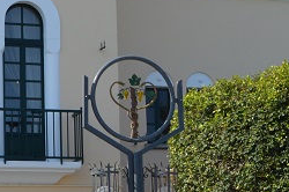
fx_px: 1344
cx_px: 248
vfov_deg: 8.2
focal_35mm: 168
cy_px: 51
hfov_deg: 12.2
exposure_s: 1/250
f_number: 8
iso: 100
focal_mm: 21
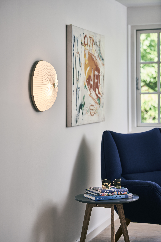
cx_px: 80
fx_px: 617
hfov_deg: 14.9
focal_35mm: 92
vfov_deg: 22.1
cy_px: 121
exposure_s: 1/125
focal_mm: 92
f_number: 3.2
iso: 100
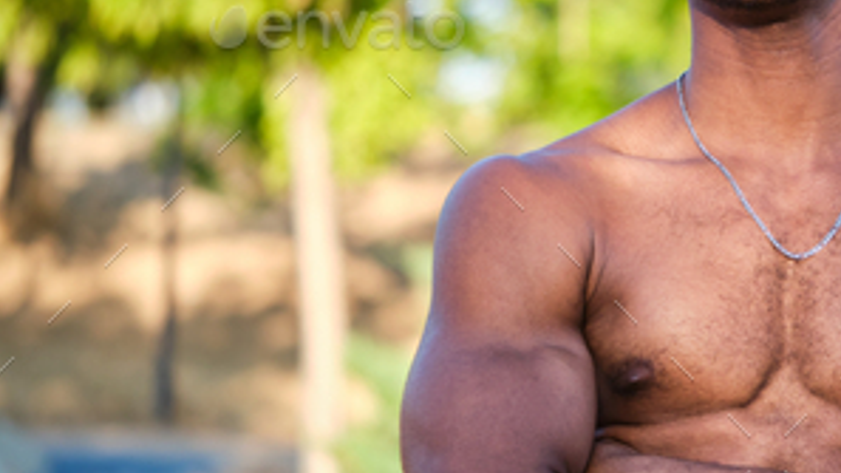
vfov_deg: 4.9
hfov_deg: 8.6
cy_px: 160
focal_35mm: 250
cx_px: 753
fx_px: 5574
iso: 160
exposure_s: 1/500
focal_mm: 80
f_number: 2.8
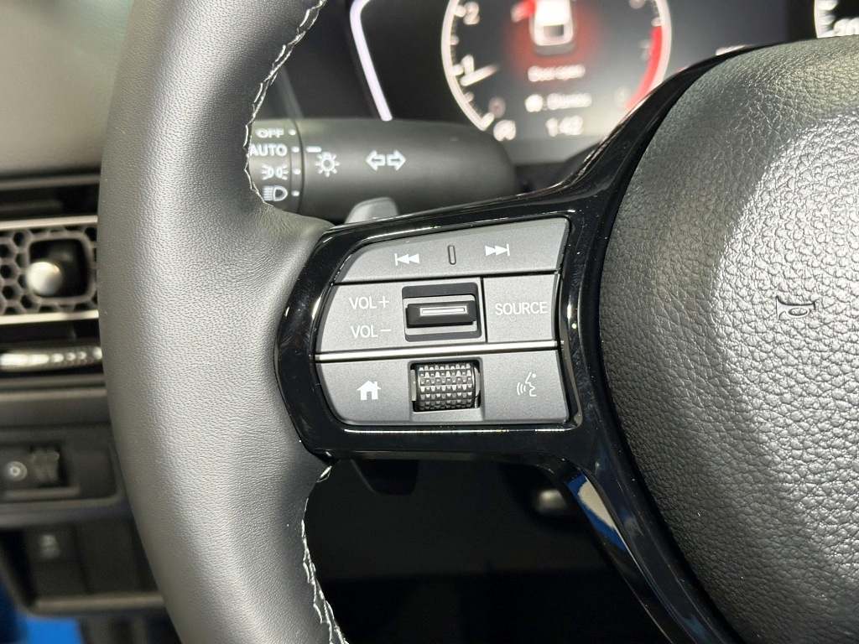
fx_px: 1191
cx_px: 430
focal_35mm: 48
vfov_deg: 30.3
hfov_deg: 39.7
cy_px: 322
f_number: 1.78
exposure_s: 1/40
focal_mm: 6.86
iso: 400
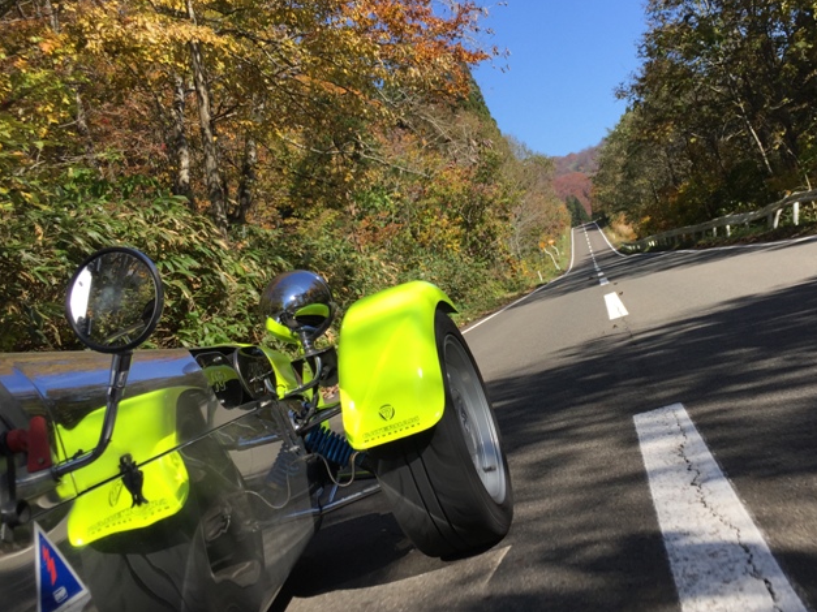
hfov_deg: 49.8
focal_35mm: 37
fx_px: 873
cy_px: 289
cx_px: 490
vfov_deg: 38.6
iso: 32
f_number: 2.2
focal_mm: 4.15
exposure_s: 1/1276
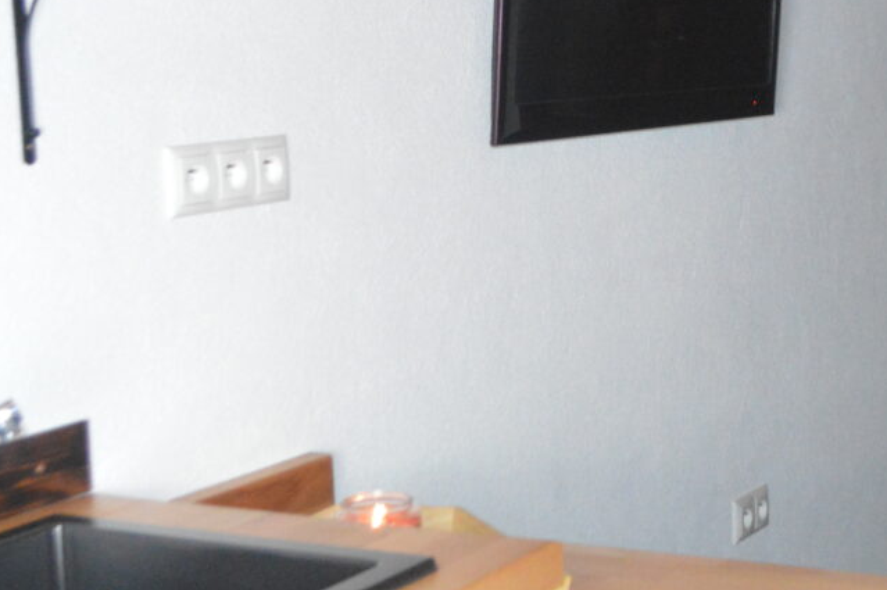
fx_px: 1871
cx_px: 698
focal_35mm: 76
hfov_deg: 26.2
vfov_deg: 17.8
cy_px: 128
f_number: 4.5
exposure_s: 1/80
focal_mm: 20
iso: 3200
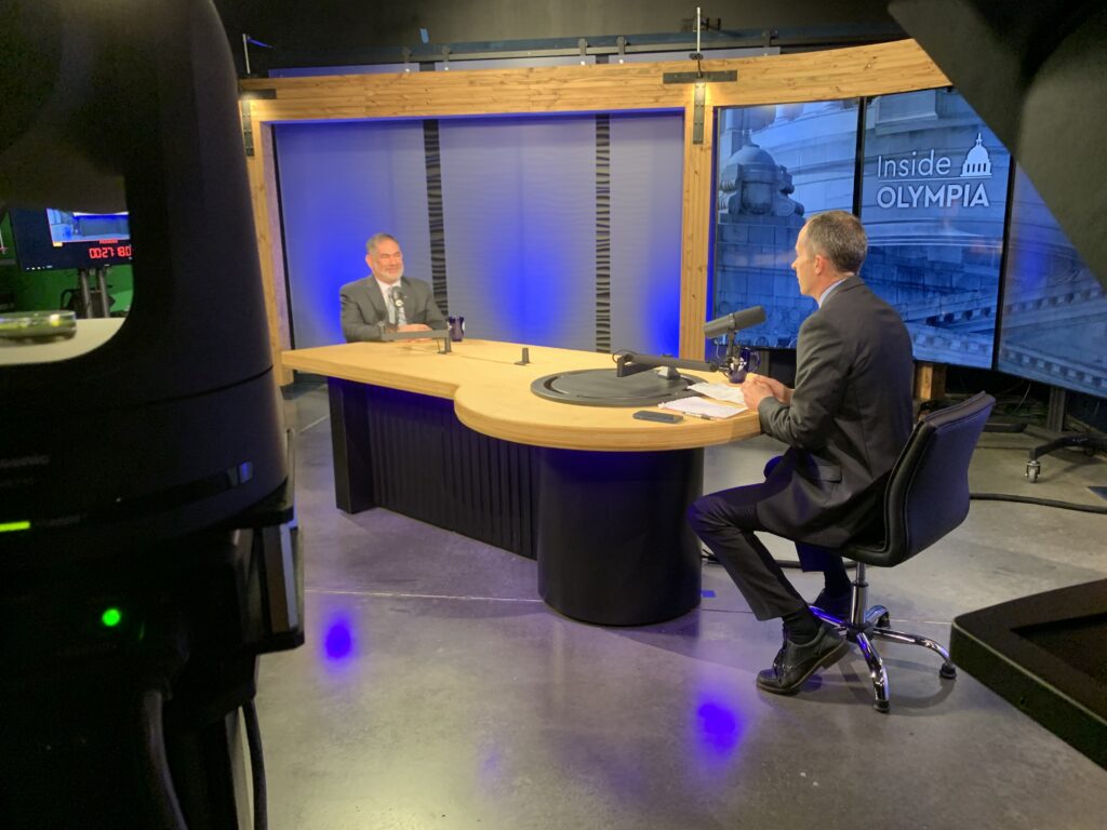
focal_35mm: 26
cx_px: 554
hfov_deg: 67.3
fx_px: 831
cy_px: 415
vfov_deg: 53.1
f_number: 1.8
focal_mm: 4.25
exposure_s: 1/60
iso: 320
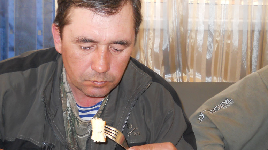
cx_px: 119
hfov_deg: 33.8
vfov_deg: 19.2
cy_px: 115
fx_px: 440
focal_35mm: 62
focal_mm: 6.72
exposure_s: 1/30
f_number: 3.1
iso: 200
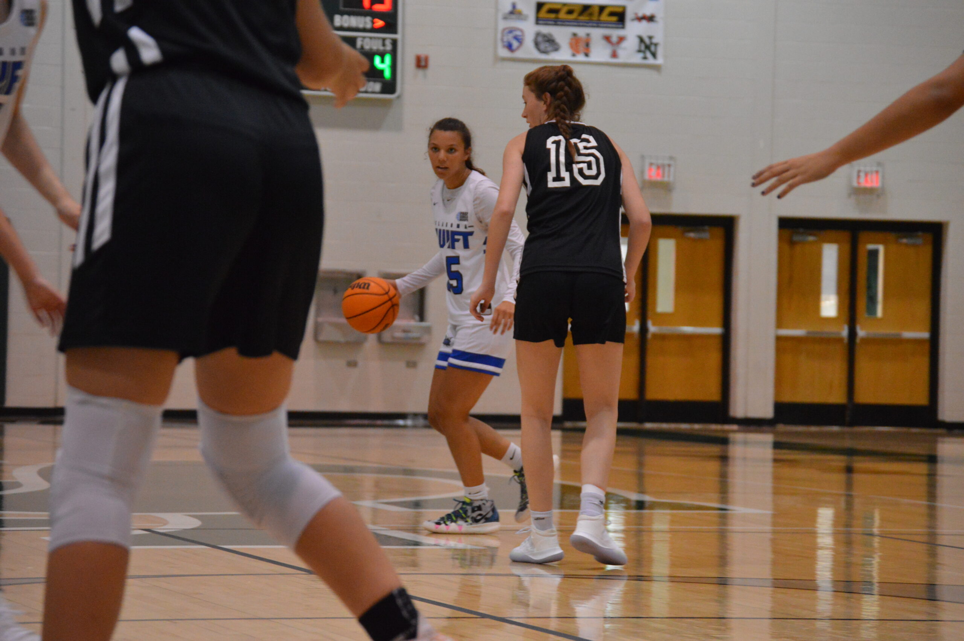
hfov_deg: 17.1
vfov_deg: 11.4
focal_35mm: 120
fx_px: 3210
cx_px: 482
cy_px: 320
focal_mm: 80
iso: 3200
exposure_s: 1/250
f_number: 4.5
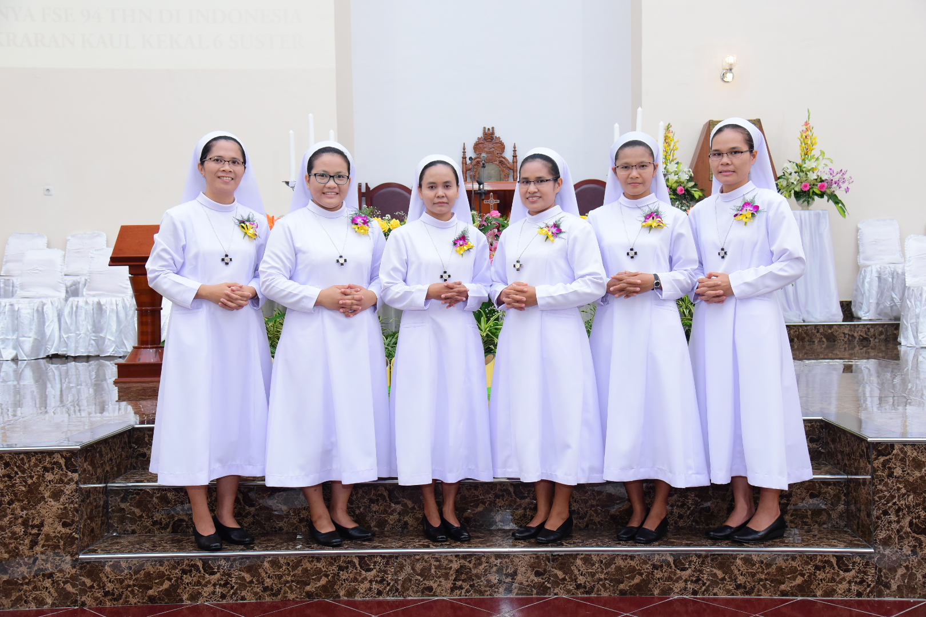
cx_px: 463
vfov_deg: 30.5
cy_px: 308
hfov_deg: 44.5
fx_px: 1132
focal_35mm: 44
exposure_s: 1/160
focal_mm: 44
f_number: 5.6
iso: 2500
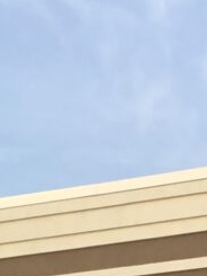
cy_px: 498
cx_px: 280
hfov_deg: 7.6
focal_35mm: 194
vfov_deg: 9.7
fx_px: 1545
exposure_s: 1/235
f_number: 2.4
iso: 25
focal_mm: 3.3
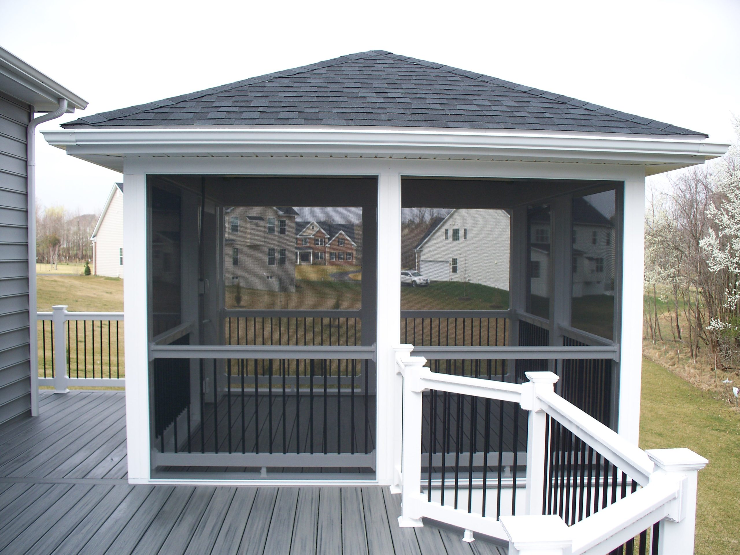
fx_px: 770
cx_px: 370
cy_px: 278
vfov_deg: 39.7
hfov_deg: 51.4
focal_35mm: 36
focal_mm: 7.54
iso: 64
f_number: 2.8
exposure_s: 1/400
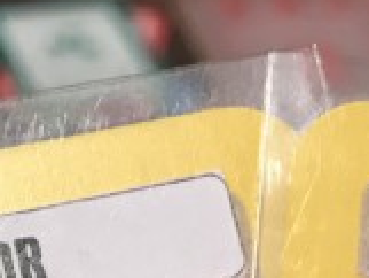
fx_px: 1899
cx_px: 257
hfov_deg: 11.1
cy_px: 650
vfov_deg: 7.8
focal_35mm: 178
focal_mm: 3.99
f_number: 1.8
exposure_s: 1/33
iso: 40
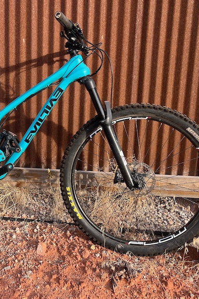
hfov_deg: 33.0
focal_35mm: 39
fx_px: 323
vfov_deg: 49.5
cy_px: 140
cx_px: 32
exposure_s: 1/674
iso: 50
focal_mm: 5.7
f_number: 1.5
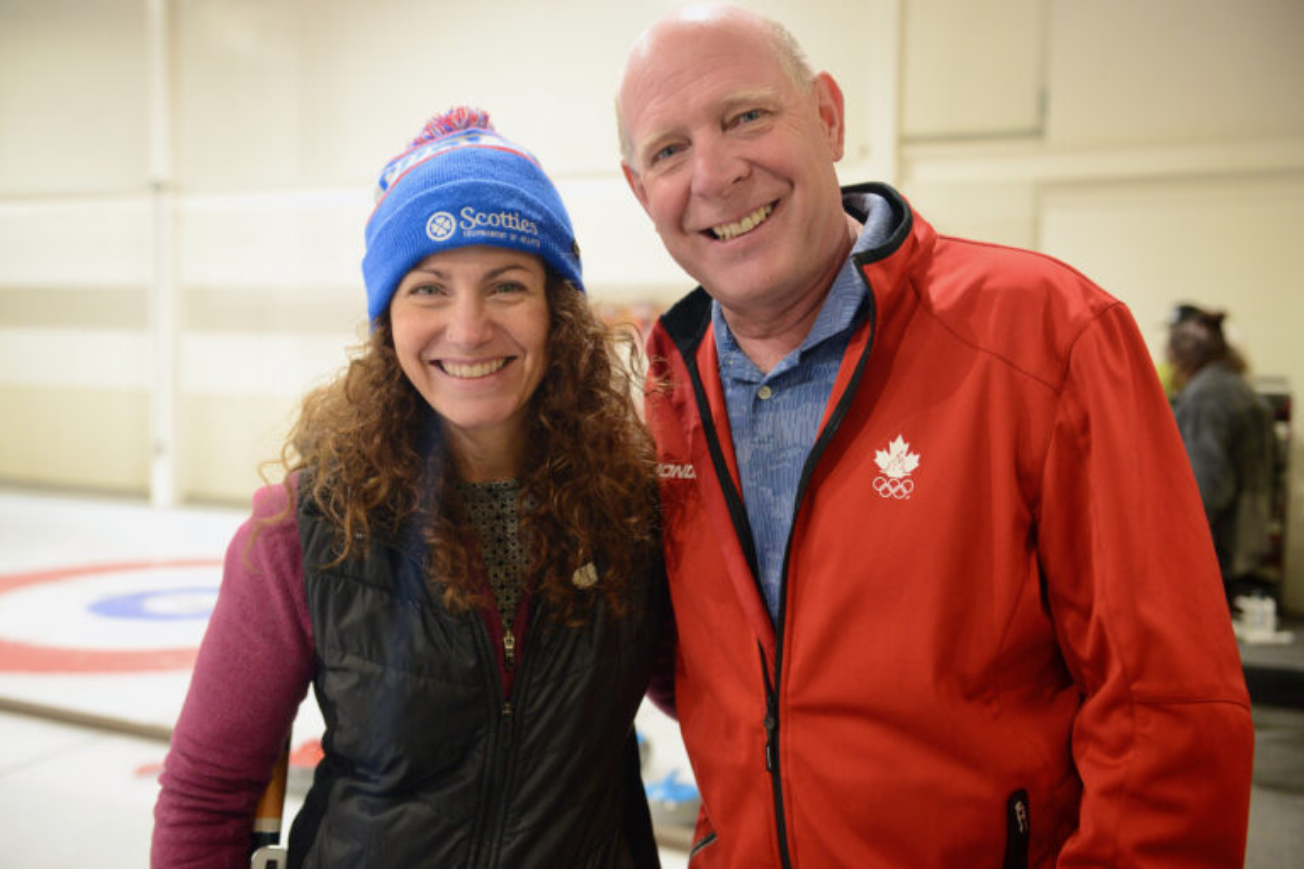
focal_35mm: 36
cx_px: 652
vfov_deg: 36.9
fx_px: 1304
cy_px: 434
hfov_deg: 53.1
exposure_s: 1/160
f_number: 3.2
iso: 2000
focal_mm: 36
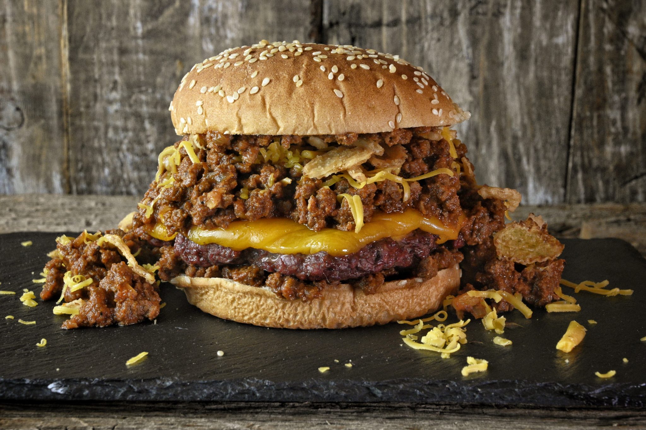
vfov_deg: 19.4
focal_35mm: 70
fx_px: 1255
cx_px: 323
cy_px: 215
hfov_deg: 28.9
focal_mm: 70
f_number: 16
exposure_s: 1/80
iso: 6400
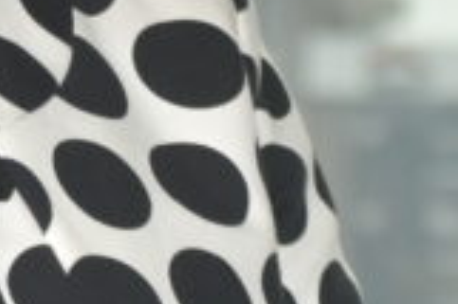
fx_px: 6687
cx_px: -191
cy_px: 16
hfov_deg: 3.9
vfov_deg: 2.6
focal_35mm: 526
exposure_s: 1/125
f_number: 5.6
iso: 280
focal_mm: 55
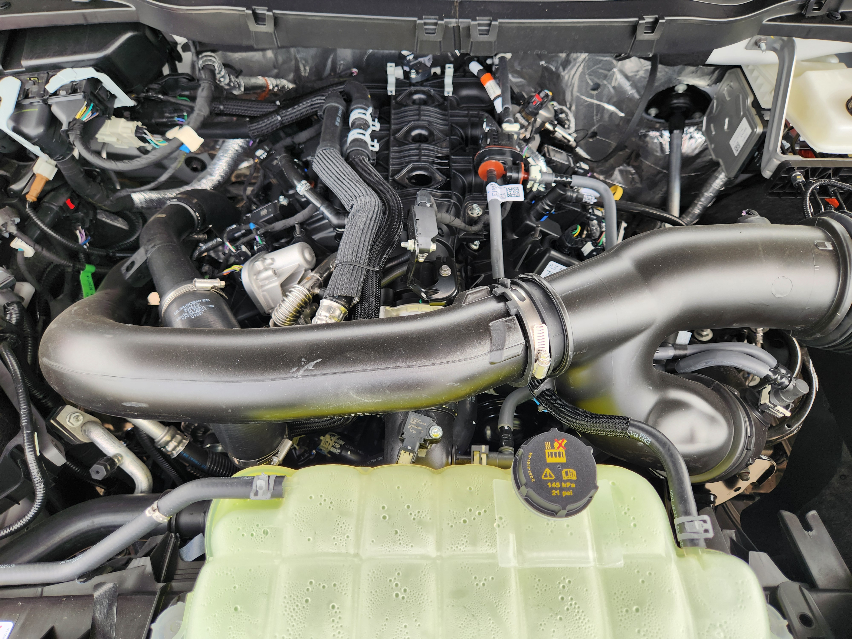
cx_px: 426
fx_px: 566
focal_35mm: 23
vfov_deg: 58.9
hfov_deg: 73.9
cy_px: 320
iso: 25
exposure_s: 1/180
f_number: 1.8
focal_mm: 5.4
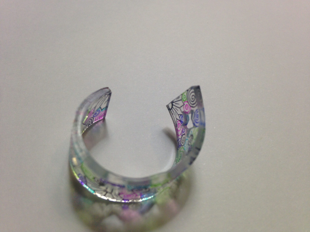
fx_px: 296
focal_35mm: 33
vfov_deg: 42.9
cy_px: 116
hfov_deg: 55.4
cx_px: 155
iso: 80
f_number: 2.4
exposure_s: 1/120
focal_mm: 4.12
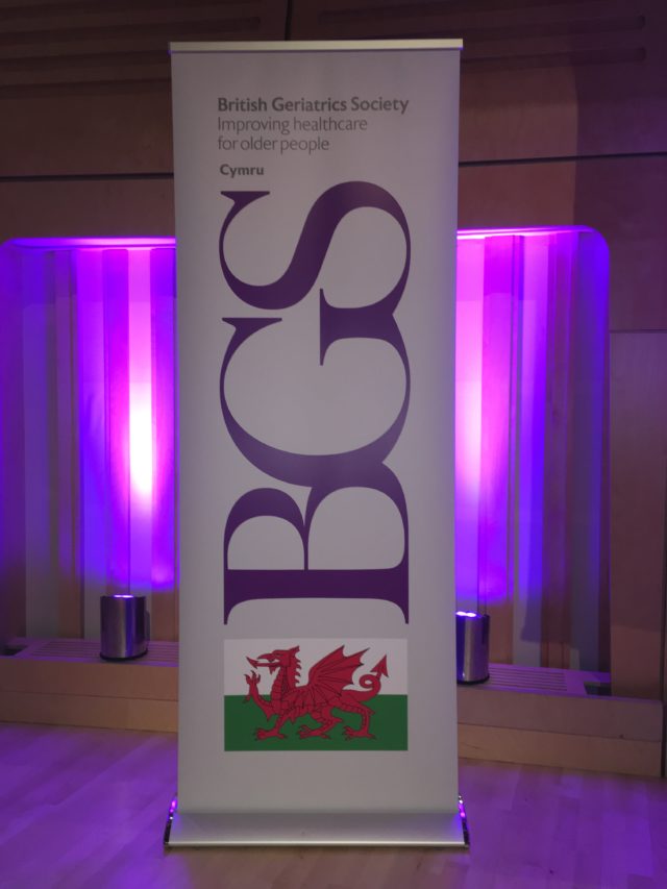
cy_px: 444
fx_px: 745
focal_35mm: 29
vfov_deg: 61.7
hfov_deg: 48.2
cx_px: 334
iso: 125
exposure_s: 1/33
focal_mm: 4.15
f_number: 2.2
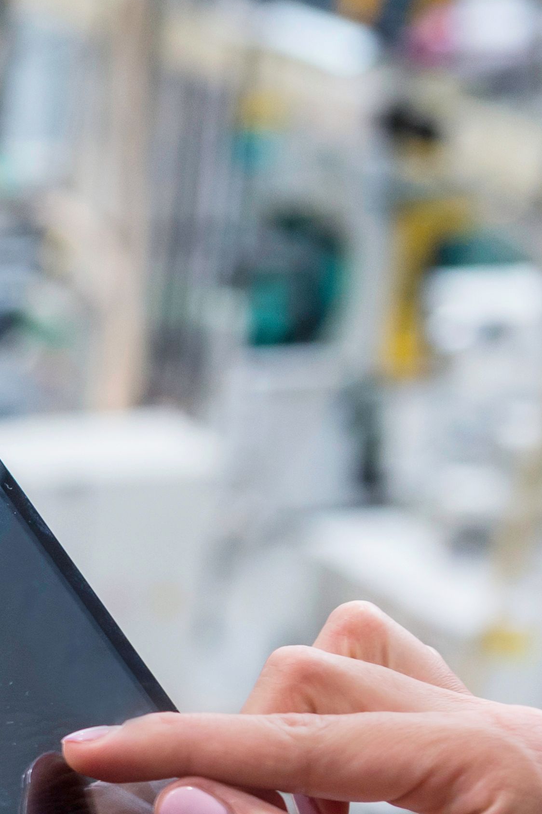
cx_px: -455
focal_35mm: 157
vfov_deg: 13.0
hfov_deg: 8.4
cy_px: 725
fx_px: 3547
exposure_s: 1/125
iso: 1000
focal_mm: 44
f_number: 4
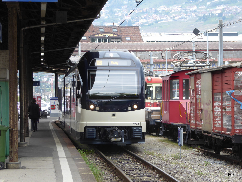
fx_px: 888
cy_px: 91
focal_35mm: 127
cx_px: 121
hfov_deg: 15.5
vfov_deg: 11.7
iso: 100
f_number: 5.1
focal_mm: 20.6
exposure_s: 1/60
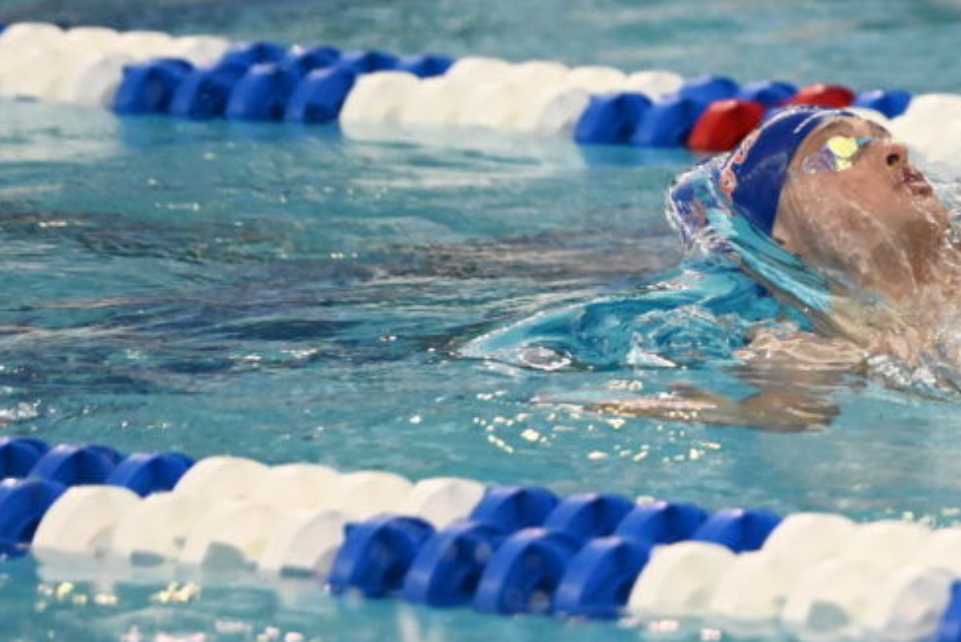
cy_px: 333
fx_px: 14770
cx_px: 1265
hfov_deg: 3.7
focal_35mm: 553
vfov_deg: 2.5
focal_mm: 200
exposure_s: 1/1250
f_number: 2.8
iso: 10000
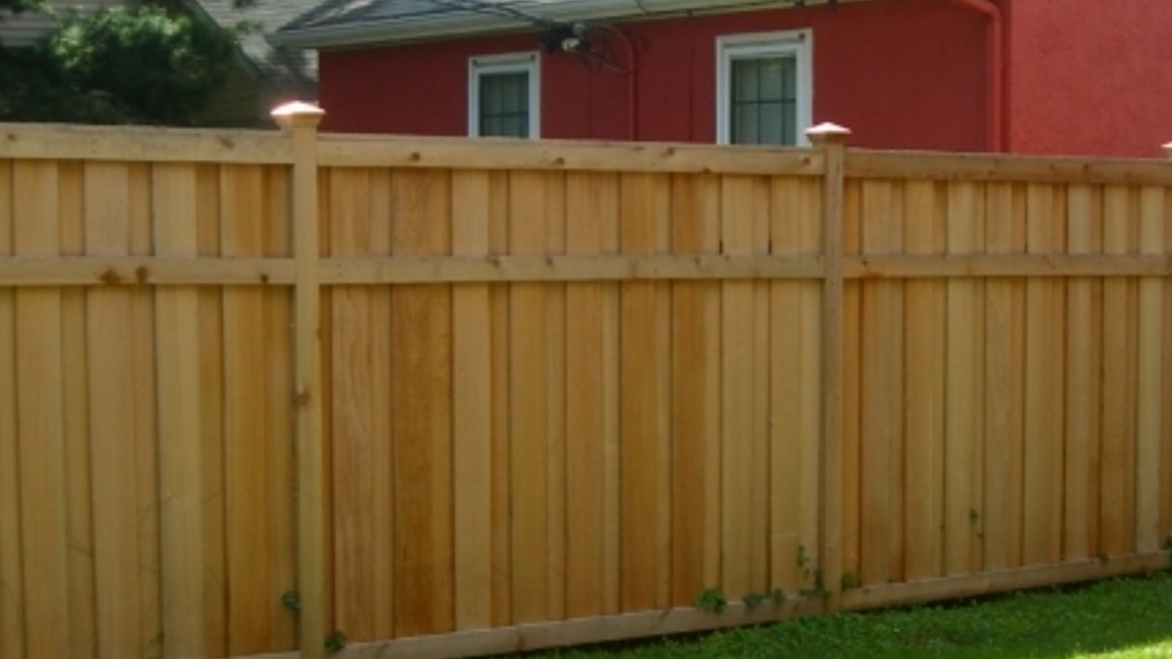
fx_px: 2300
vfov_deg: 16.3
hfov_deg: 28.6
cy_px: 398
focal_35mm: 74
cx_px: 630
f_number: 4.8
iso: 50
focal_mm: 7.8
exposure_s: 1/205
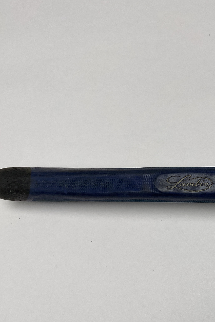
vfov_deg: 46.3
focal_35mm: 42
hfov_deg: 29.4
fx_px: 376
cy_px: 185
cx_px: 224
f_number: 1.8
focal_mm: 4.25
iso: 32
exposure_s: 1/429
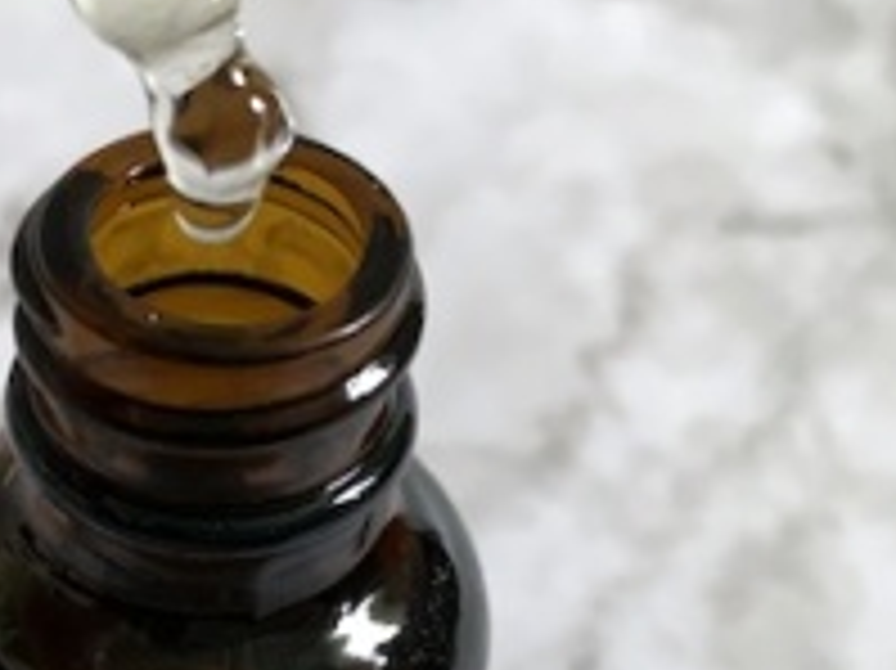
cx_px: 216
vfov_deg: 21.2
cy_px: 589
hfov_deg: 28.1
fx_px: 1759
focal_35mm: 68
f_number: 1.8
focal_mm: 4.25
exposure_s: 1/109
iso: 100
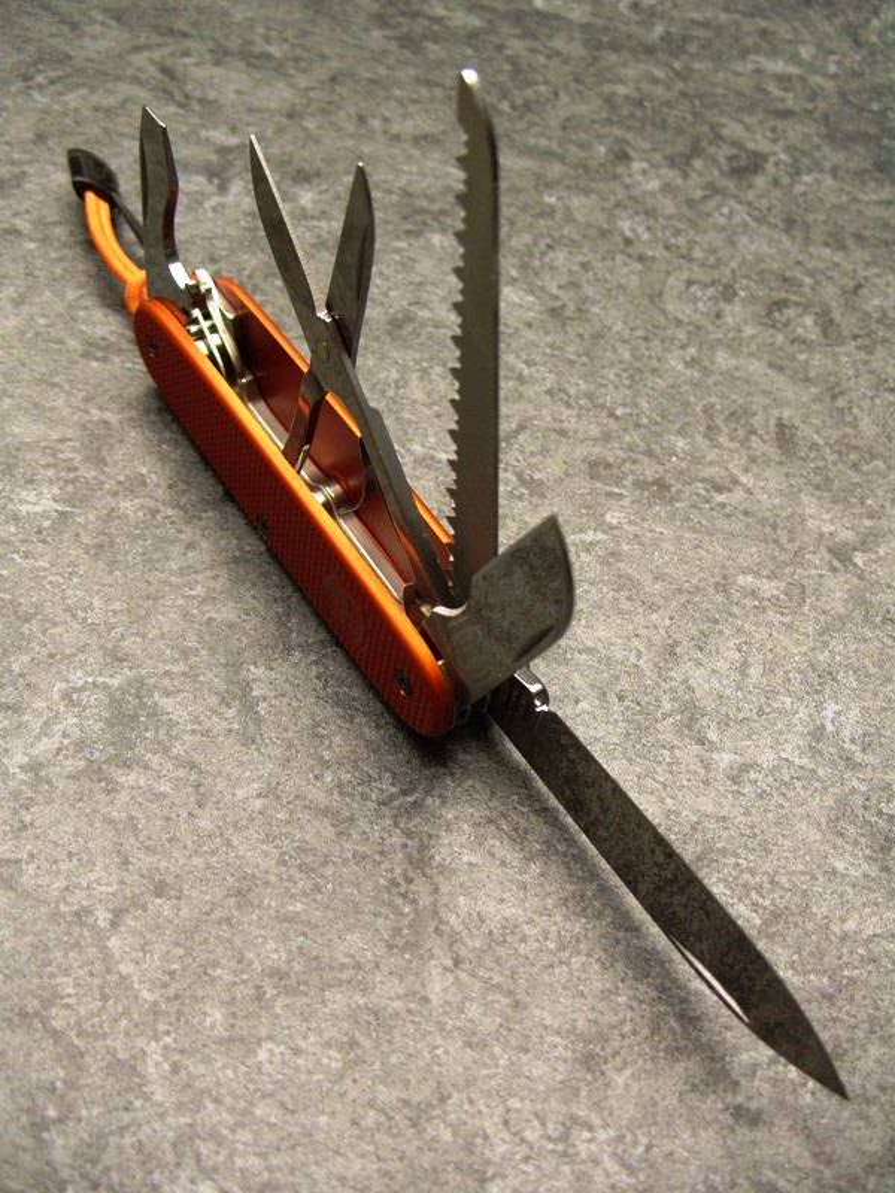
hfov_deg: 40.7
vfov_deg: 52.6
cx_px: 448
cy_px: 596
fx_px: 1207
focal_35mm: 35
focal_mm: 7.8
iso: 200
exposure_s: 1/45
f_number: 2.8
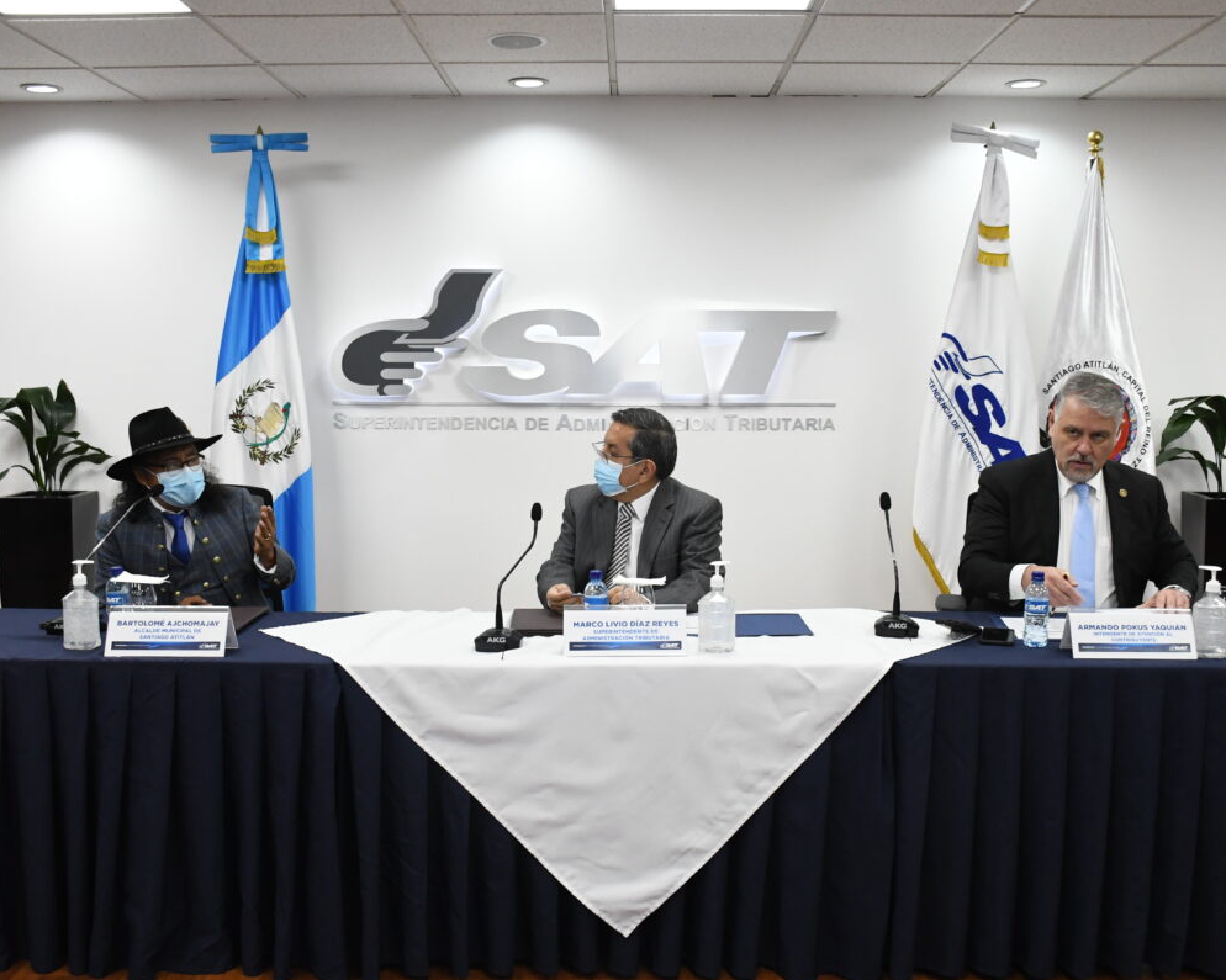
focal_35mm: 34
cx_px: 636
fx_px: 1234
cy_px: 492
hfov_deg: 52.8
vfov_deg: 43.4
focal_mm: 20
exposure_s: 1/160
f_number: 5.6
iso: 2000
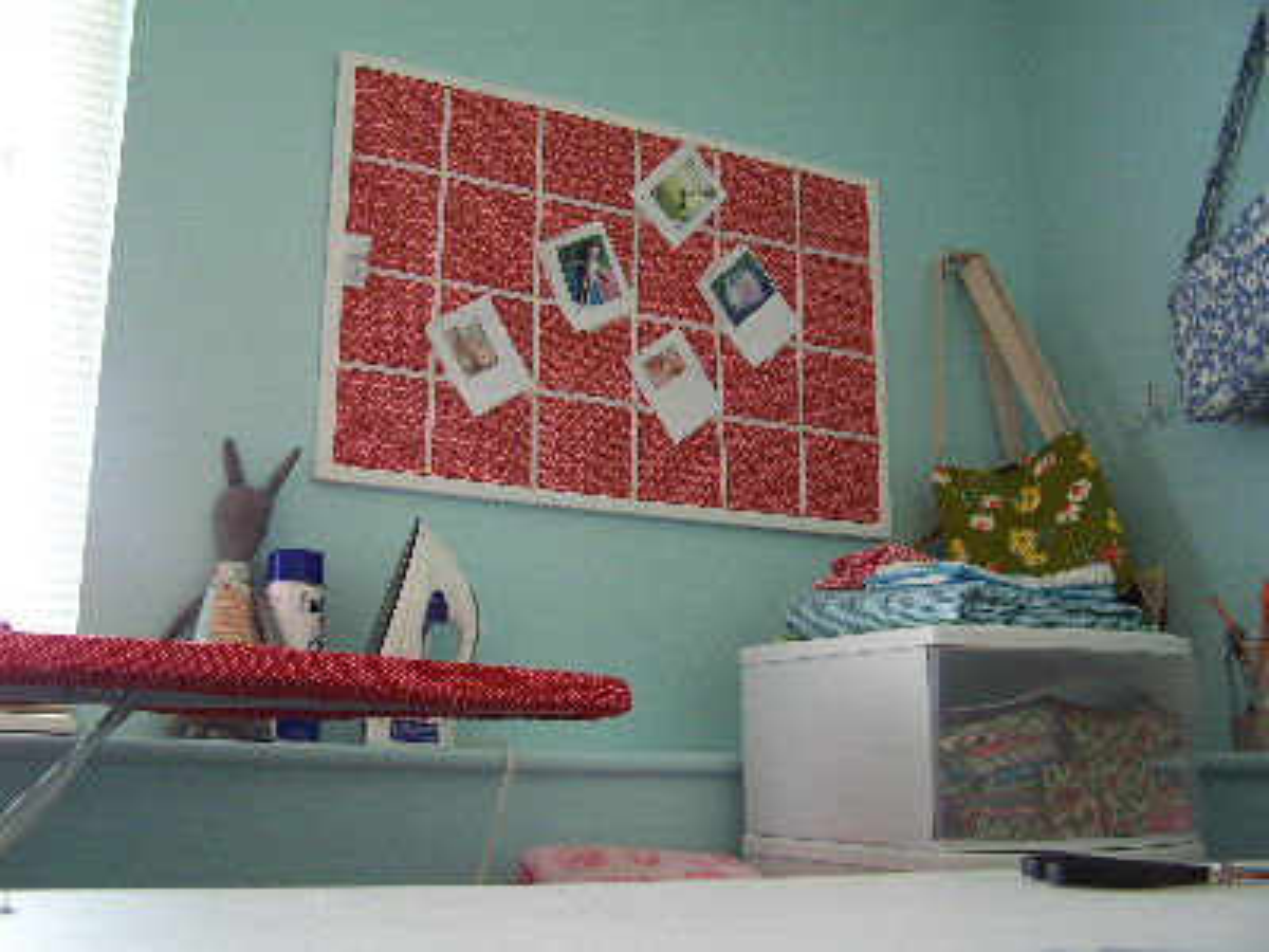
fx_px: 1393
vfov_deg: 37.7
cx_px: 634
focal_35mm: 38
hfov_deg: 49.0
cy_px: 476
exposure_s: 1/10
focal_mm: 6.3
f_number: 2.8
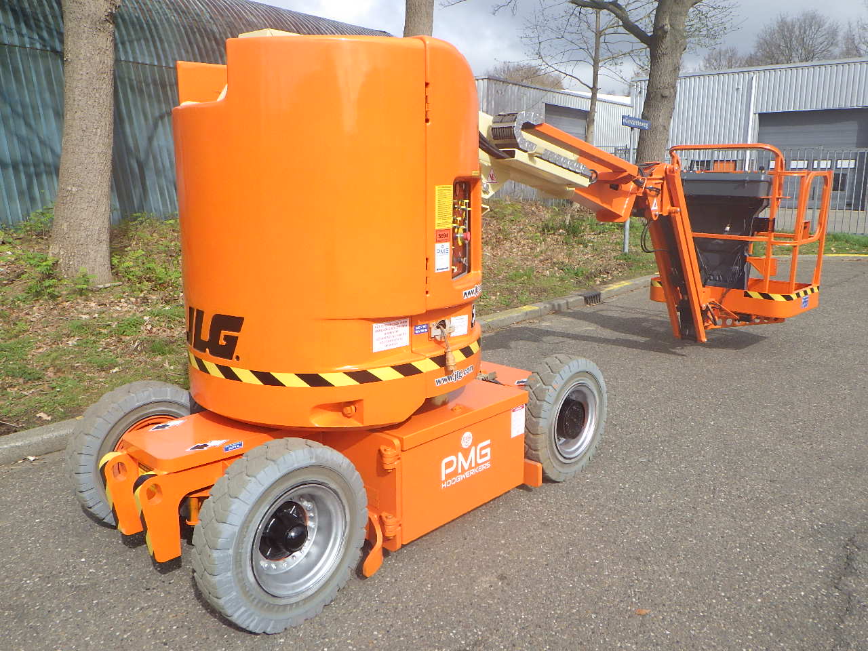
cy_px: 326
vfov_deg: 49.7
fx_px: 702
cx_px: 434
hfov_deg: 63.4
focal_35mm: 28
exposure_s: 1/640
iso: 125
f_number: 4.2
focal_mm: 5
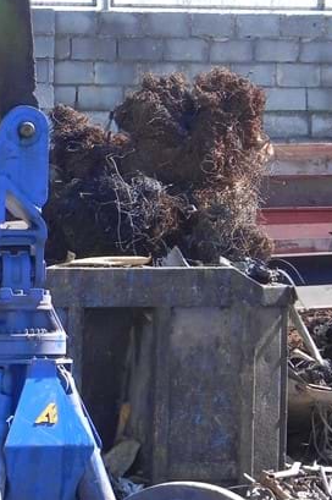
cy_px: 463
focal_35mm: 281
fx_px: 3893
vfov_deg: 7.3
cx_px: 15
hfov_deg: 4.9
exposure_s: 1/213
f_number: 5
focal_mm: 25.7
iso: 160
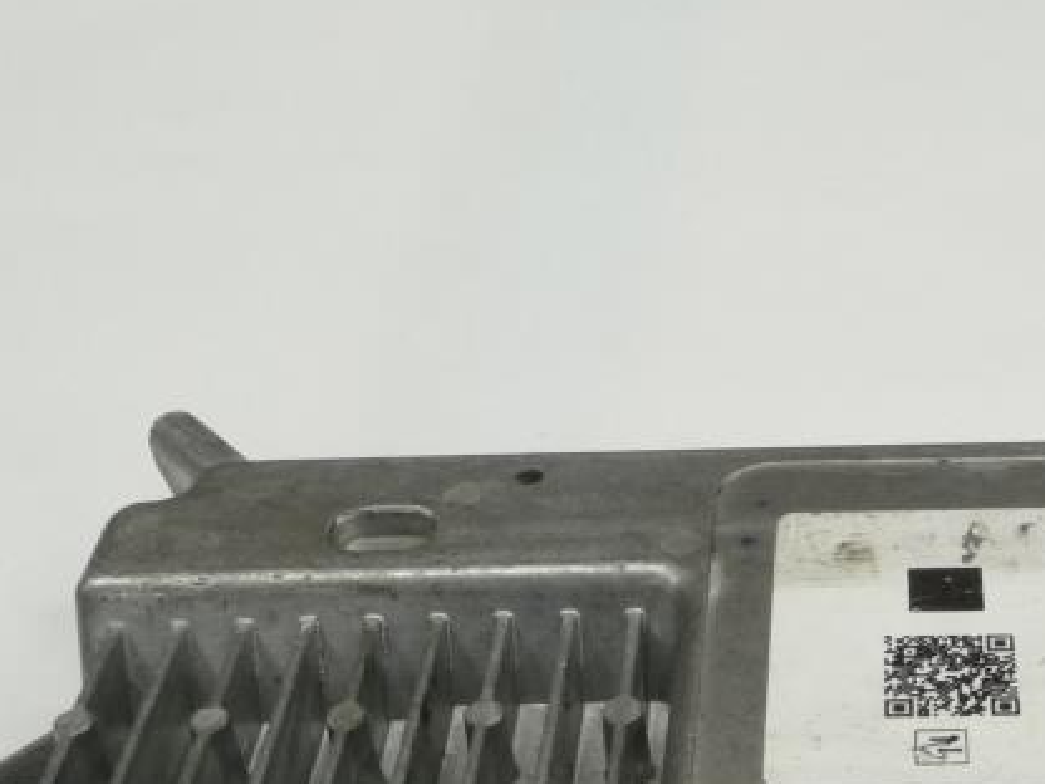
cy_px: 895
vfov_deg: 20.2
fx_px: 2083
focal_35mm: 69
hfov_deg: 27.6
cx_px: 842
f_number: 3.3
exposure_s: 1/30
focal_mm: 4.7
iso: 200
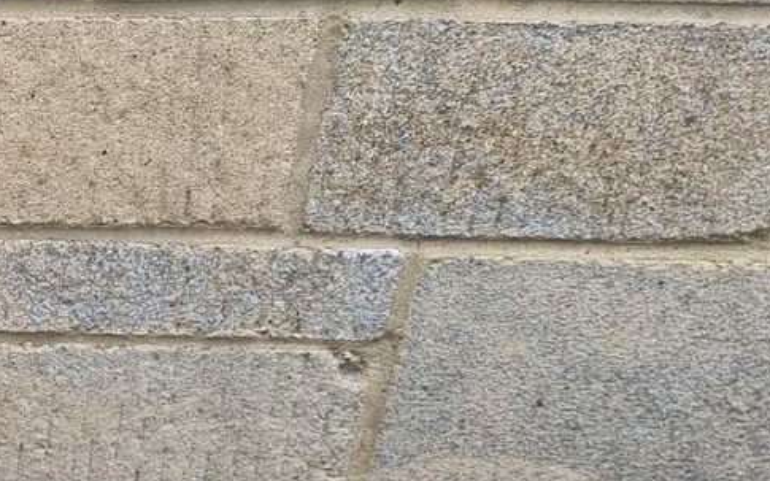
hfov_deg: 20.2
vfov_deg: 15.1
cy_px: 557
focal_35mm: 84
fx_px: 1763
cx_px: -465
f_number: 1.8
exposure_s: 1/233
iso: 50
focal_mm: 6.7
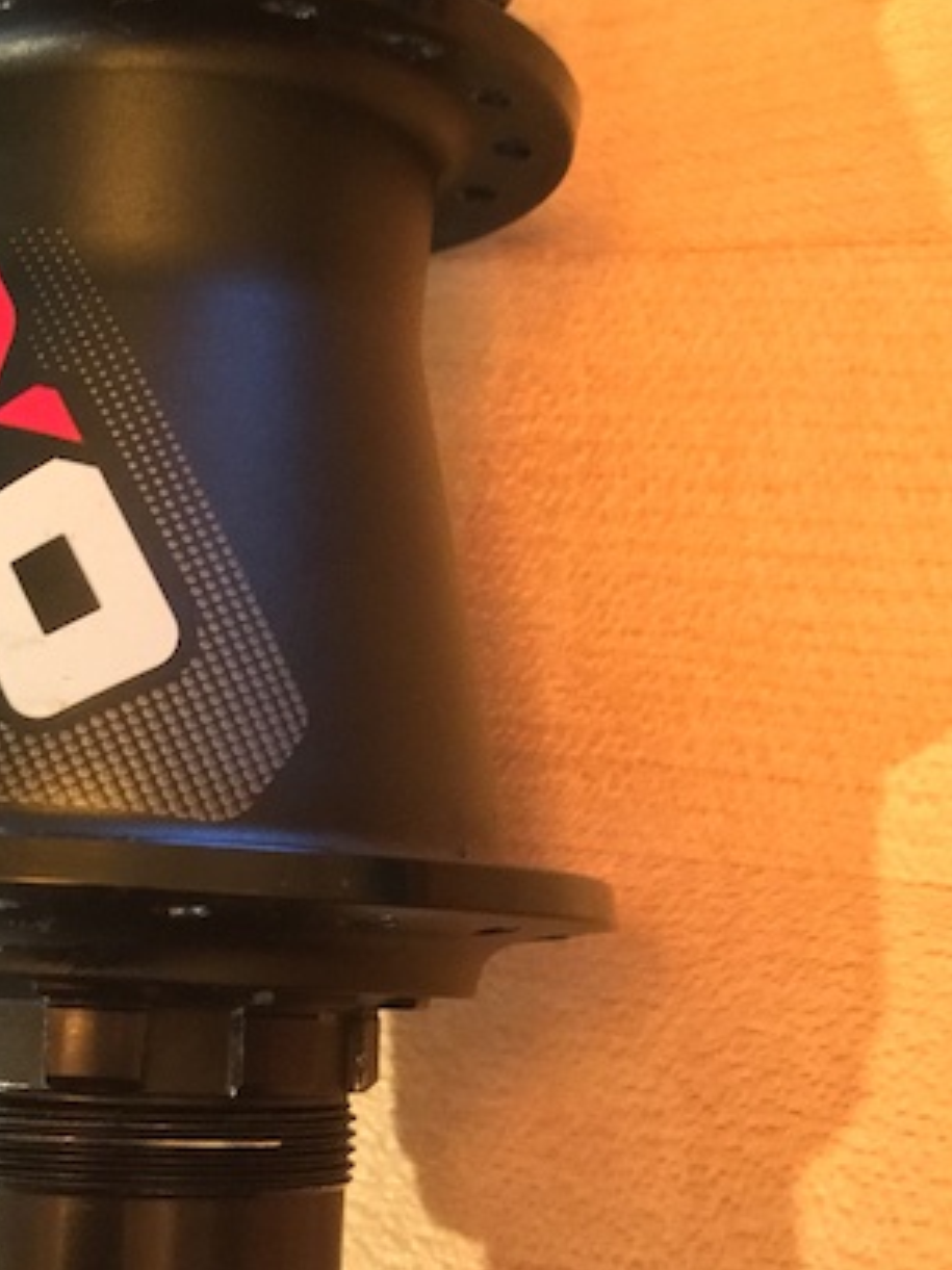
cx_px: 268
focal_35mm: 57
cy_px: 584
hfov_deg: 25.4
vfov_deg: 33.8
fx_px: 2091
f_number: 2.2
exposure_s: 1/15
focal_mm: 4.15
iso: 320
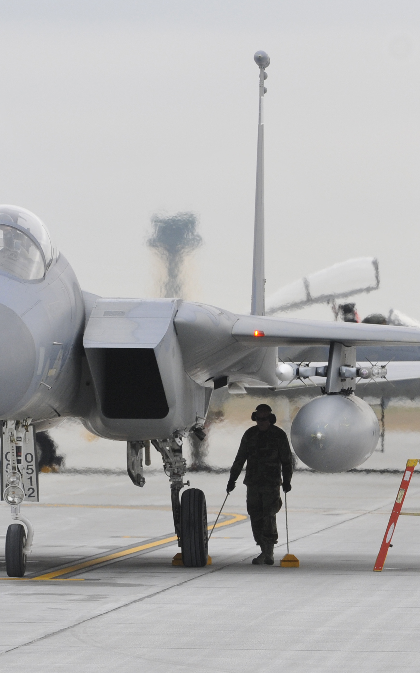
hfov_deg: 3.8
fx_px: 6338
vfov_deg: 6.1
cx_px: 135
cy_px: 337
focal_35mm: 346
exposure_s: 1/640
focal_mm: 150
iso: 400
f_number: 7.1
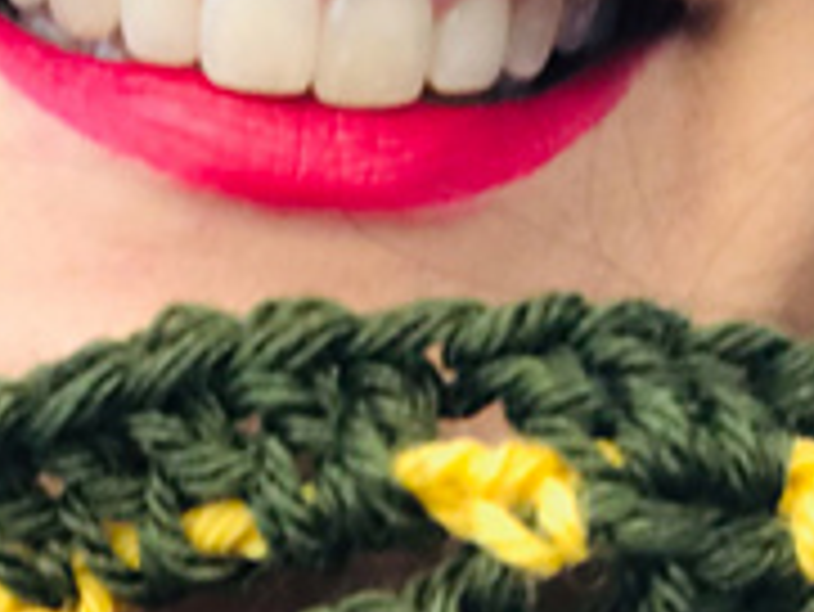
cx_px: 362
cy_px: 1017
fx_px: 2659
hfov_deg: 17.4
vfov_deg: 12.3
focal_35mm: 113
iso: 25
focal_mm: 2.87
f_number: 2.2
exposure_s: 1/46
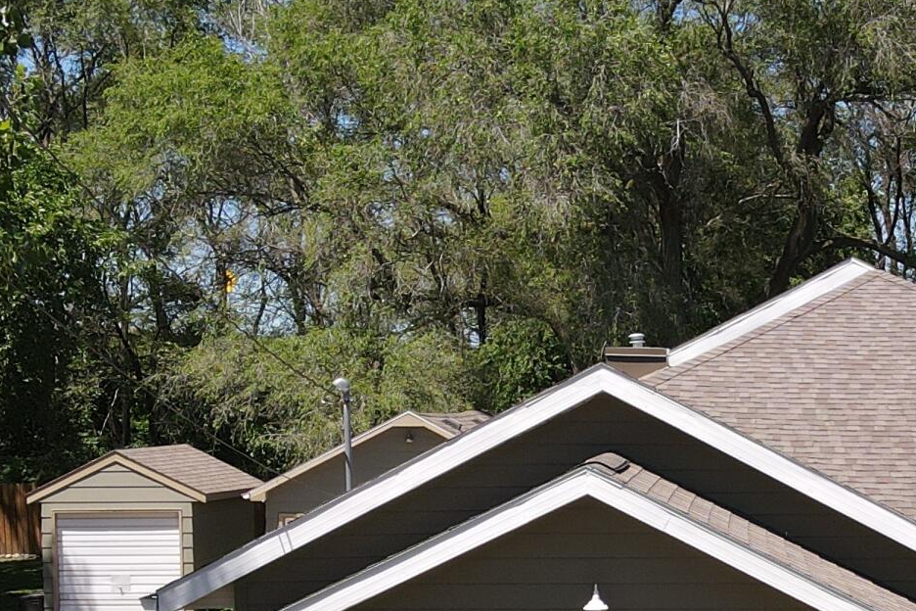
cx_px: 698
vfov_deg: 16.8
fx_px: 2035
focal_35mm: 80
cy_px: 572
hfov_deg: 25.0
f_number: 2.8
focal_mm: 4.5
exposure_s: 1/500
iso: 100
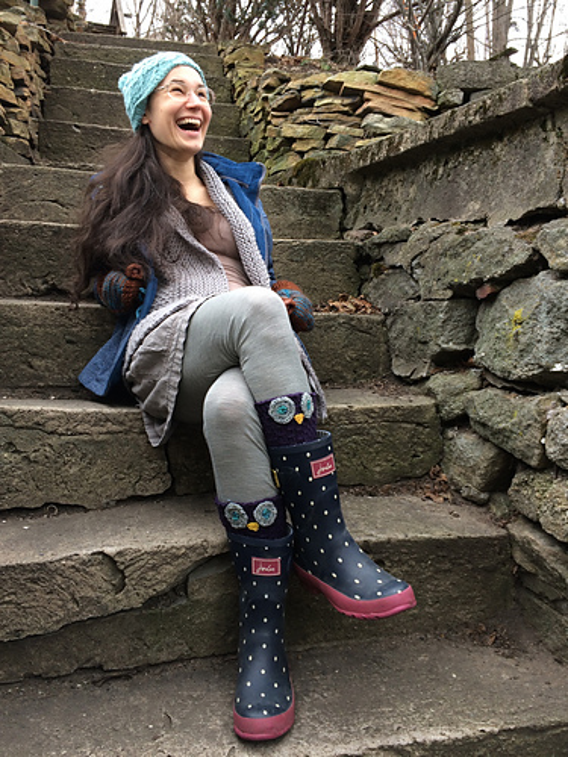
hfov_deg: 48.2
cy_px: 378
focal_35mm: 29
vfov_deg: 61.7
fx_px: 634
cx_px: 284
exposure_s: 1/60
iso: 32
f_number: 2.2
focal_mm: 4.15
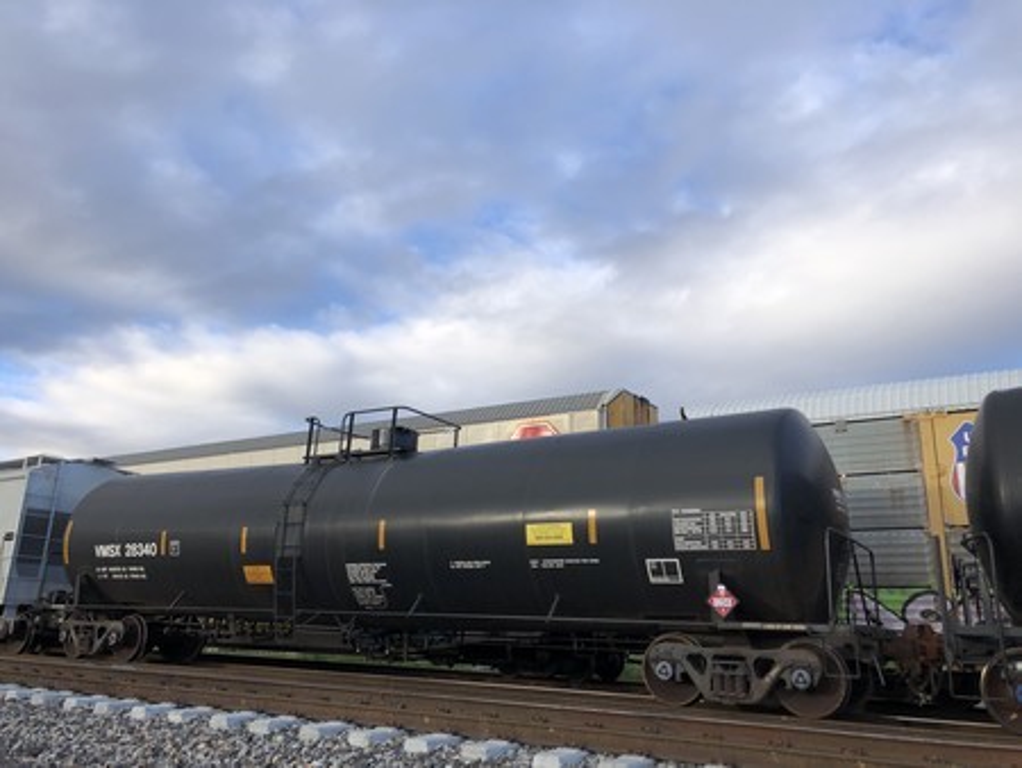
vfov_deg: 49.8
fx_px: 827
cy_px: 384
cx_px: 511
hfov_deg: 63.4
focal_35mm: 28
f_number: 1.8
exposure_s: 1/762
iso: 20
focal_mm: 3.99
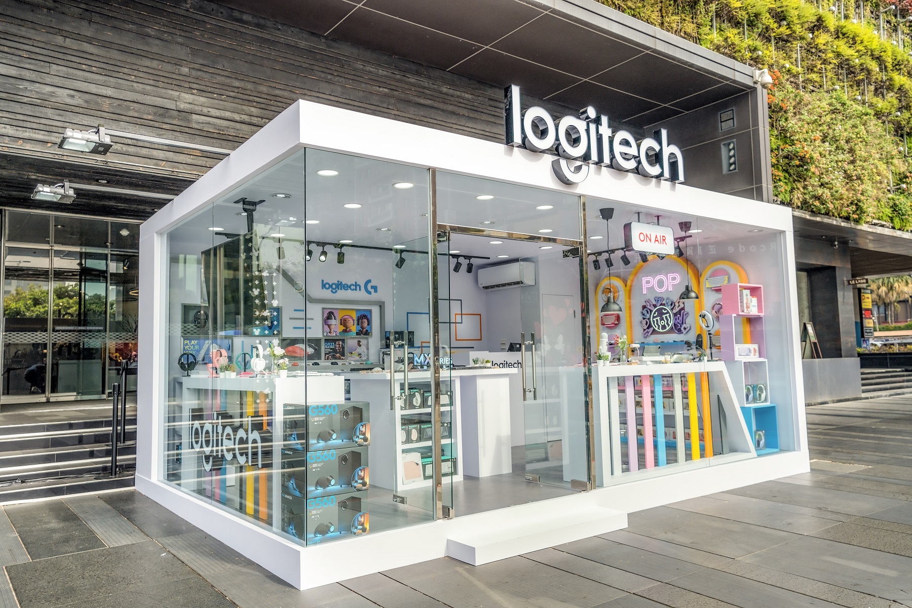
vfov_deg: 46.4
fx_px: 709
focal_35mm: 28
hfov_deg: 65.5
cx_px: 456
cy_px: 304
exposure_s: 1/1250
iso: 125
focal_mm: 28
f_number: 3.5
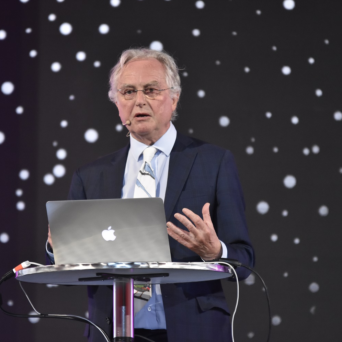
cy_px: 171
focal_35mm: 384
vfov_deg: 4.6
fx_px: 4292
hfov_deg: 4.6
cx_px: 142
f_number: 2.8
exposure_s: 1/400
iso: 2500
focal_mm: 200
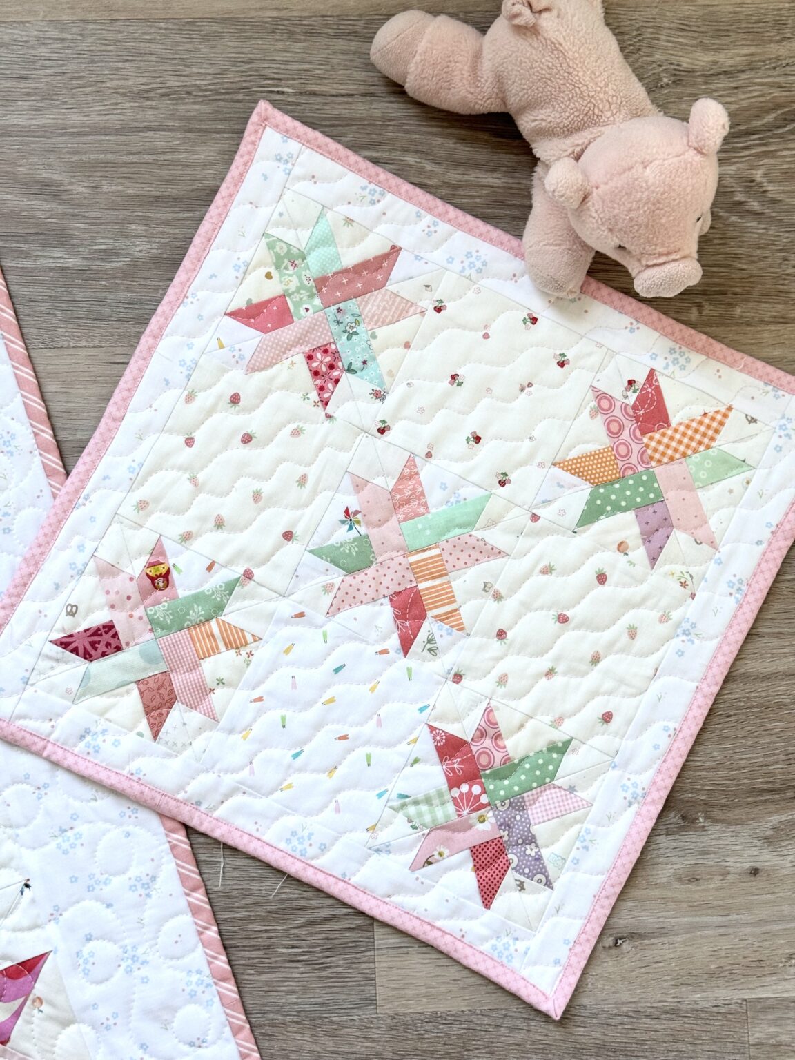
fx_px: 1470
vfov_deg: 39.7
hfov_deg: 30.3
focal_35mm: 48
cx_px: 398
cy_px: 530
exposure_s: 1/60
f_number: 1.78
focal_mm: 6.76
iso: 80
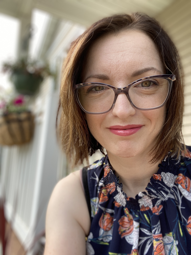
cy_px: 128
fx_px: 221
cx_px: 96
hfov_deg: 46.8
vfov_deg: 60.0
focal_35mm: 30
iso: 25
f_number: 2.2
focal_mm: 2.71
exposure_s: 1/137
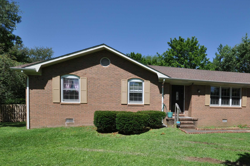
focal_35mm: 20
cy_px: 110
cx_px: 166
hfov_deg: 81.3
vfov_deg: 60.4
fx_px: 139
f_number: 10
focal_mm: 10
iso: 200
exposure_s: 1/400
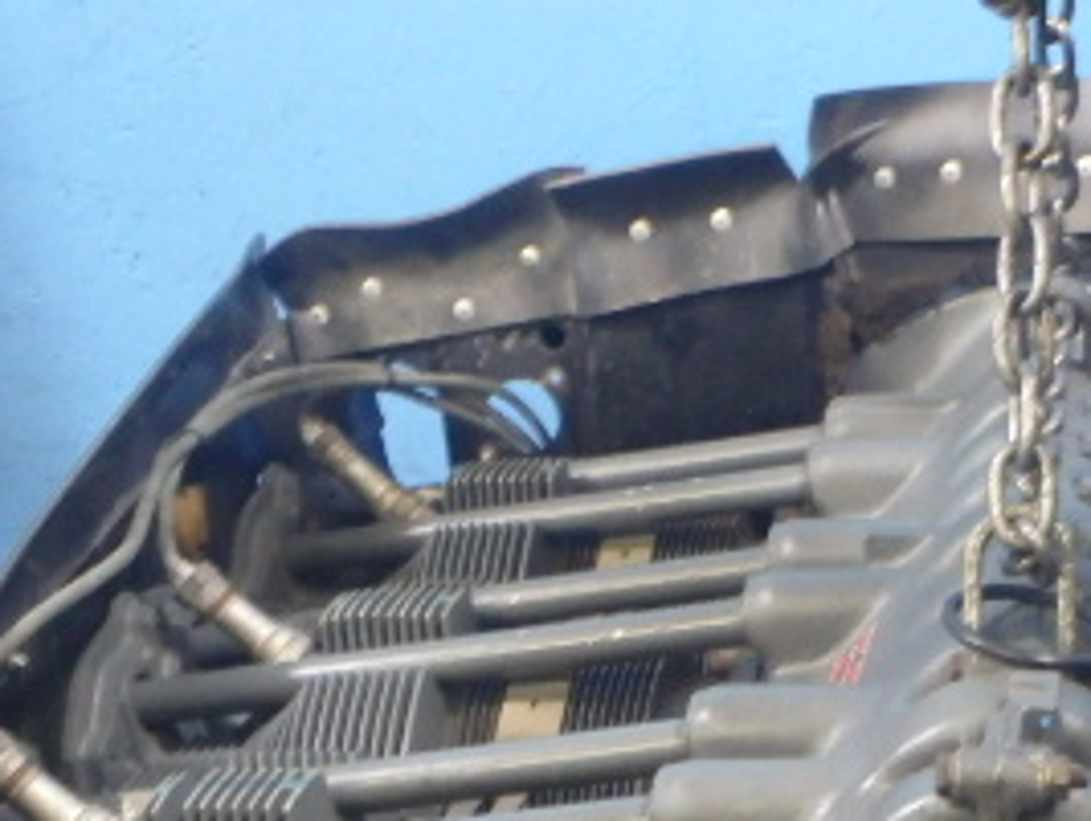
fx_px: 2115
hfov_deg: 27.8
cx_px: 989
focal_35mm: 67
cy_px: 964
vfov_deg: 20.6
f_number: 3.9
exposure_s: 1/13
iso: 800
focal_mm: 5
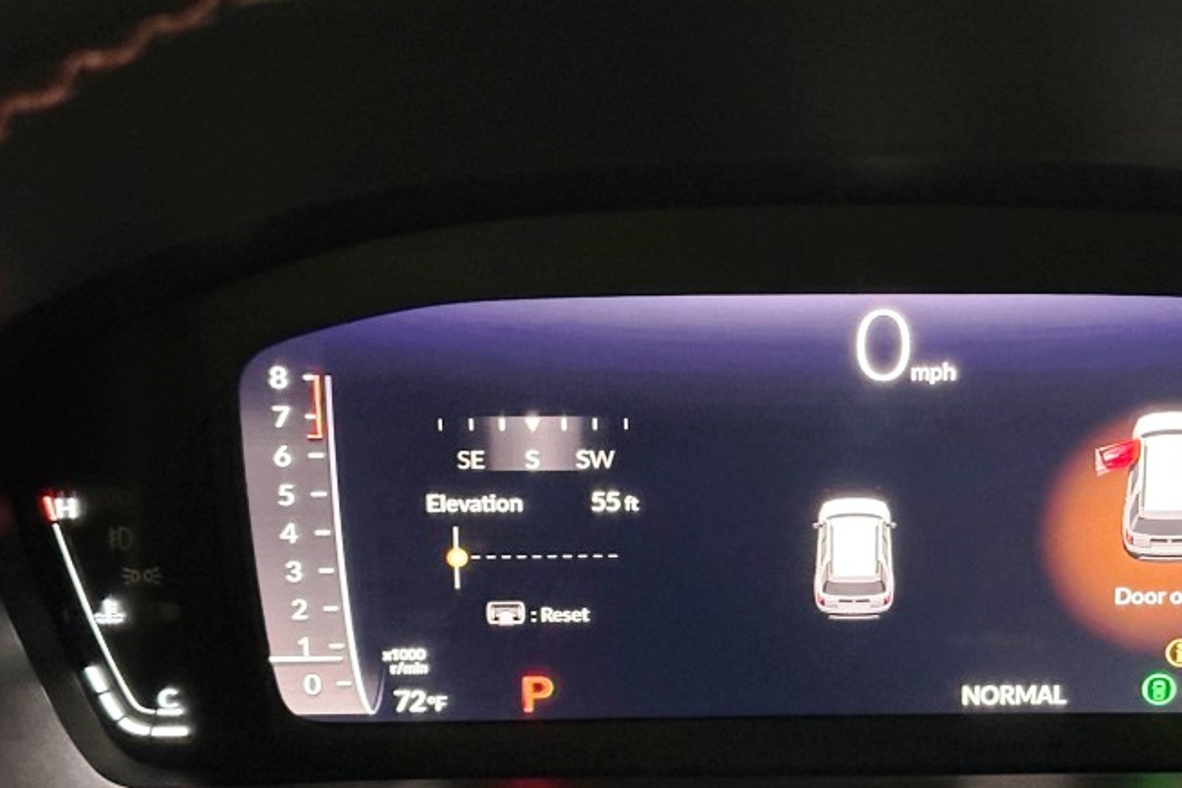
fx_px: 2561
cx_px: 855
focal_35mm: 78
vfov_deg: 17.5
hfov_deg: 25.7
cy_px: 501
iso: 640
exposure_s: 1/24
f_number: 1.78
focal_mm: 6.86
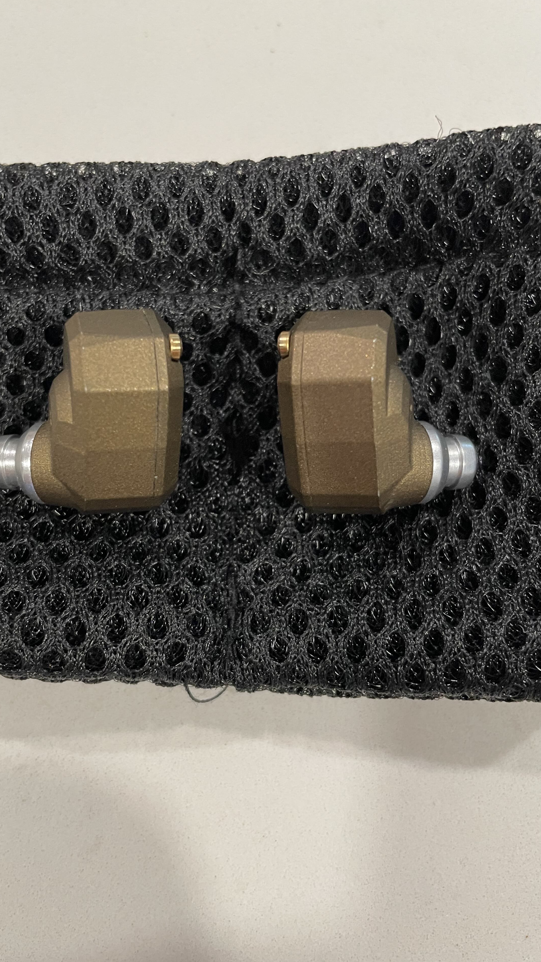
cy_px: 490
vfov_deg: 64.3
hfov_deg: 38.8
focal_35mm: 30
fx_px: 765
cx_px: 230
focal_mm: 4.2
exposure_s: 1/60
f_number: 1.6
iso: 200
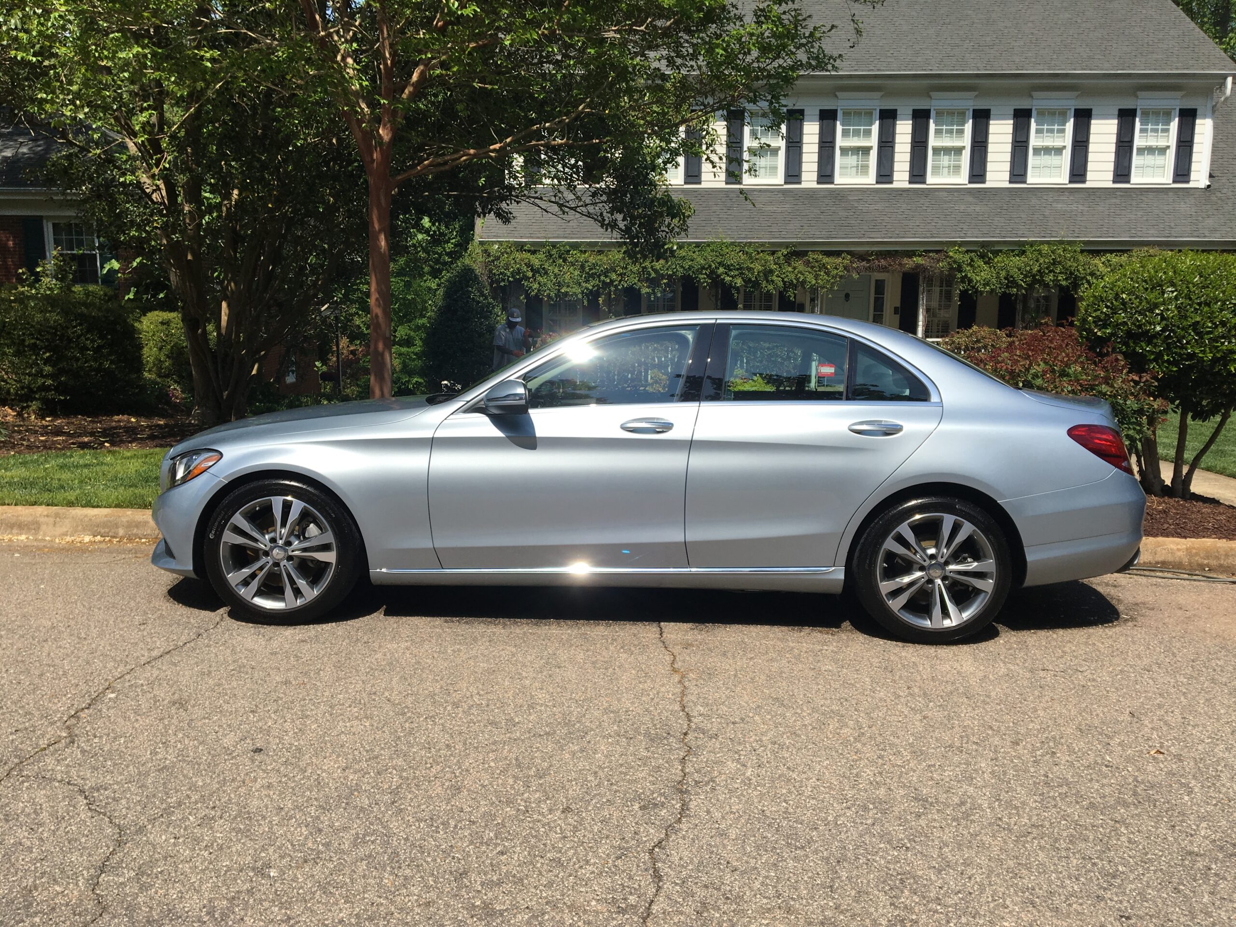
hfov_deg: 61.7
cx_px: 618
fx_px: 1035
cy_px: 464
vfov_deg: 48.2
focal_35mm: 29
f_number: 2.2
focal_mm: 4.15
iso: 25
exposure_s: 1/2024
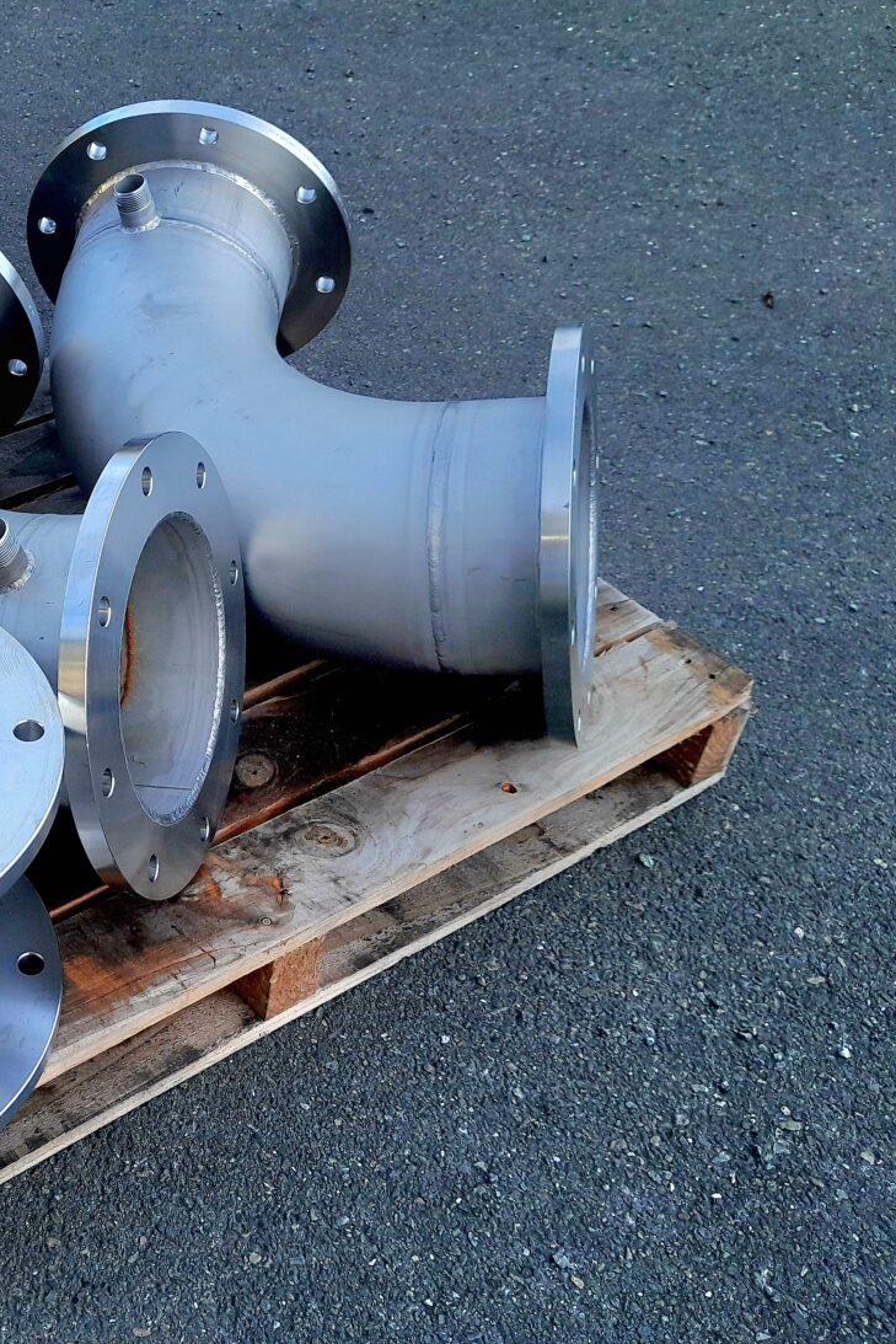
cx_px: 1
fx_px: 1418
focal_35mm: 38
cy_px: 692
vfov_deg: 50.7
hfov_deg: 32.3
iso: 40
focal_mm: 4
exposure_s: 1/357
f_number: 1.8
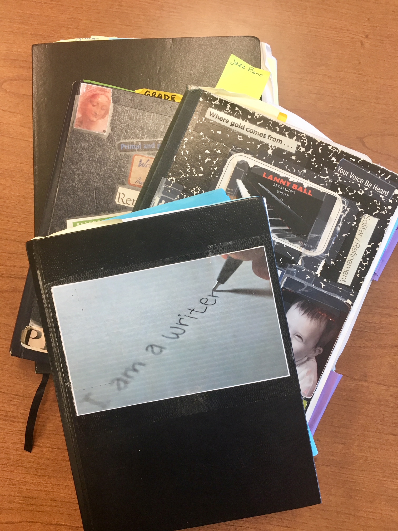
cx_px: 199
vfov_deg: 61.7
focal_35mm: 29
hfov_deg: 48.2
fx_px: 445
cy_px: 266
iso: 64
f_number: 2.2
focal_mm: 4.15
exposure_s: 1/30
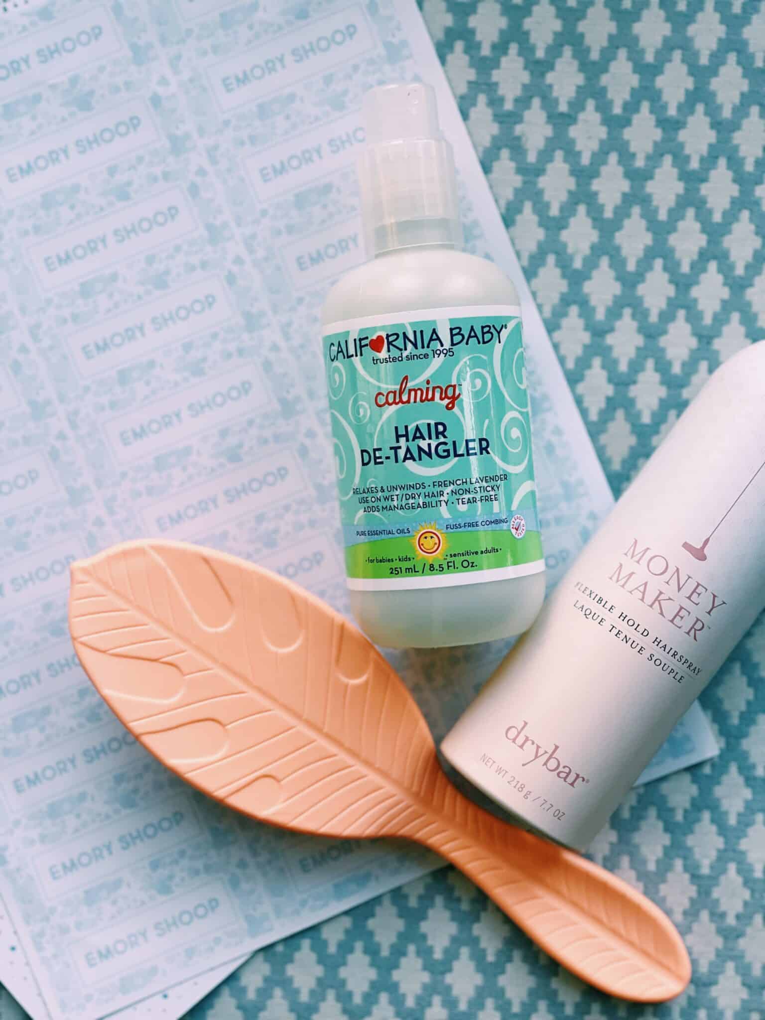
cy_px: 510
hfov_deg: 28.0
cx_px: 382
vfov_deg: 36.8
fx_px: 1532
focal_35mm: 52
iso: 100
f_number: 2
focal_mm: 6
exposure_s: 1/120
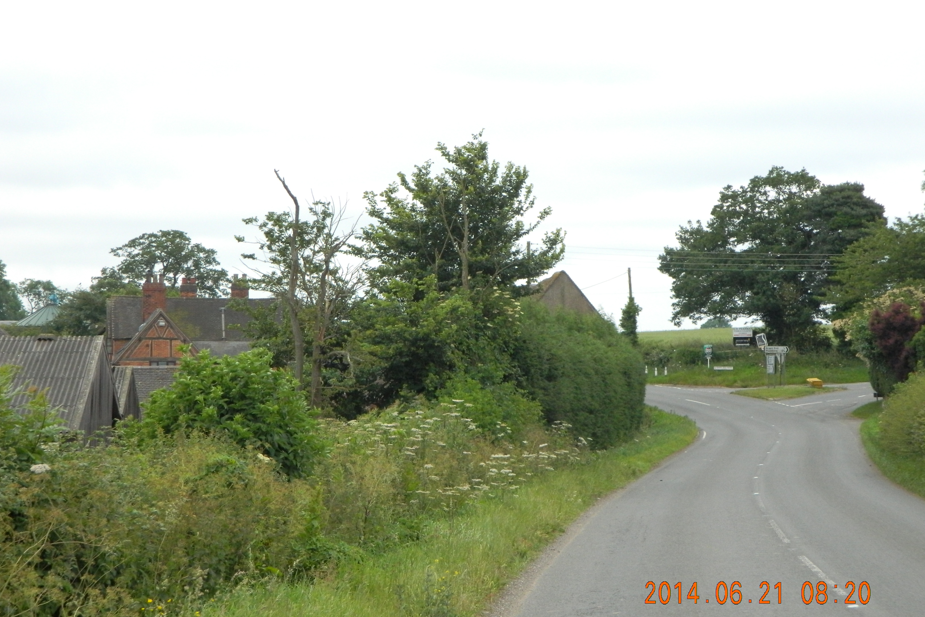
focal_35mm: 88
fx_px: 2261
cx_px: 464
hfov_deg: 23.1
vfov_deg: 15.5
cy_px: 316
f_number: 4.2
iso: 320
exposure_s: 1/400
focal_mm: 15.1
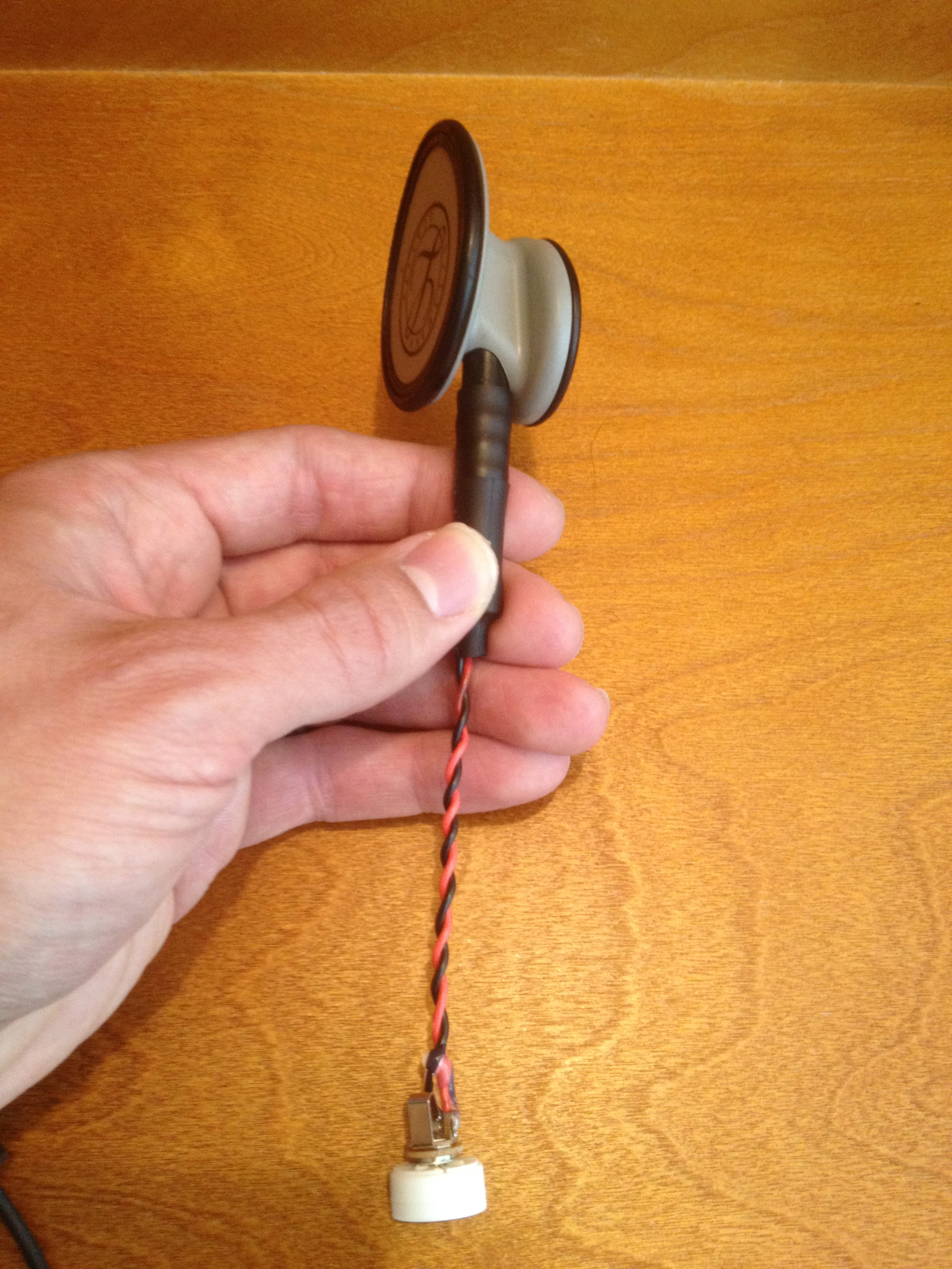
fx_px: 1283
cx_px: 476
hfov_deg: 40.7
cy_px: 634
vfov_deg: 52.6
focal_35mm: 35
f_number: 2.4
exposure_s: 1/20
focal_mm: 4.28
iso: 200
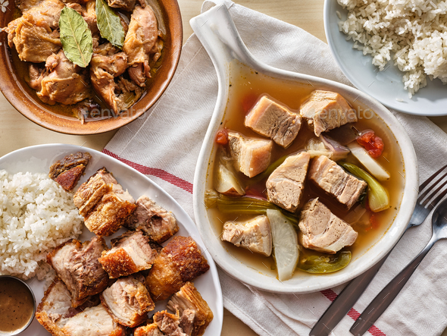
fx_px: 646
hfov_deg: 38.2
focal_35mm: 50
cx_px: 224
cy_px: 168
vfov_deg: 29.1
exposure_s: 1/125
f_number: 14
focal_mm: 63
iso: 100
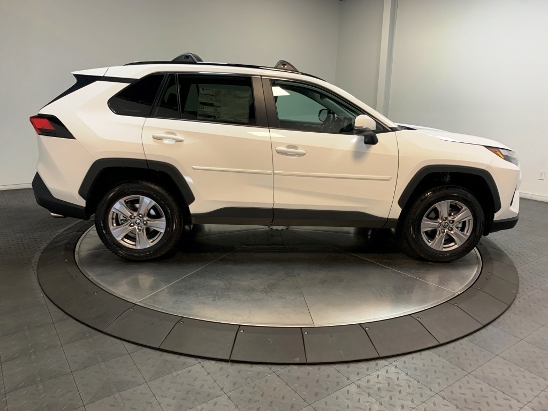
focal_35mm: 26
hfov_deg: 67.3
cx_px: 274
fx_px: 412
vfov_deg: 53.1
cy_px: 206
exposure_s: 1/60
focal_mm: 4.25
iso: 200
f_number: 1.8
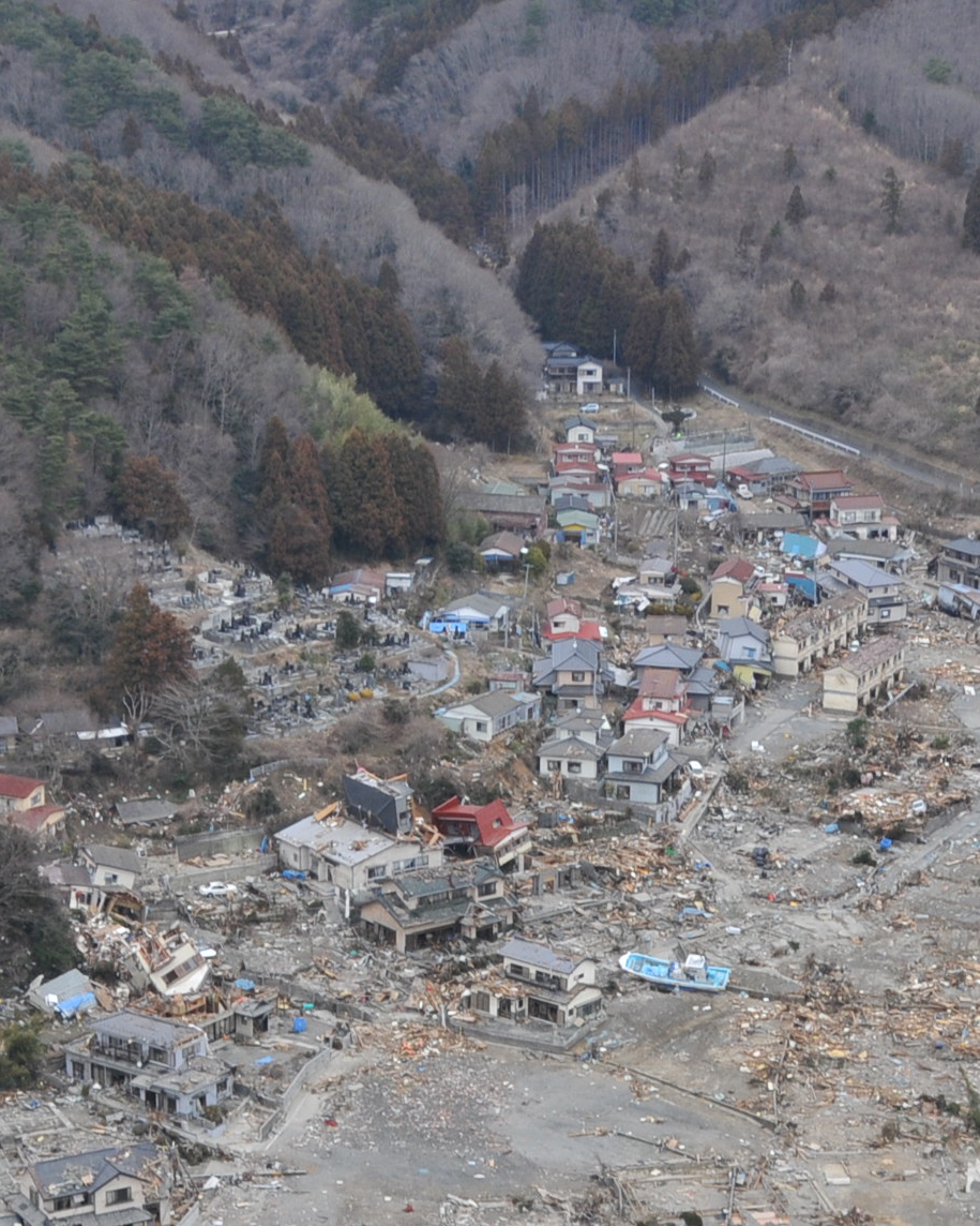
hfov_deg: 17.7
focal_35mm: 87
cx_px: 516
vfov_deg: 21.7
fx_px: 3155
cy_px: 963
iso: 250
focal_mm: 22
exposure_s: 1/250
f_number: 8
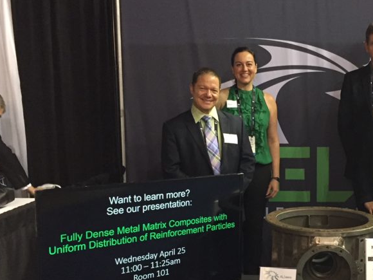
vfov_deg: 26.9
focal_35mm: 54
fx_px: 582
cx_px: 298
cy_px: 176
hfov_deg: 34.5
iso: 250
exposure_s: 1/30
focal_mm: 4.15
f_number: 2.2
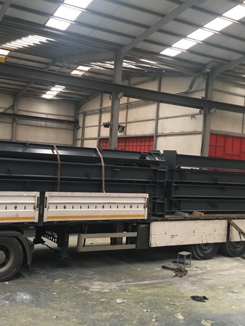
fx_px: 368
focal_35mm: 39
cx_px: 88
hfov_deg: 36.6
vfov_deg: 47.9
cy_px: 163
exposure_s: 1/33
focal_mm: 4.15
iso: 200
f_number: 2.2
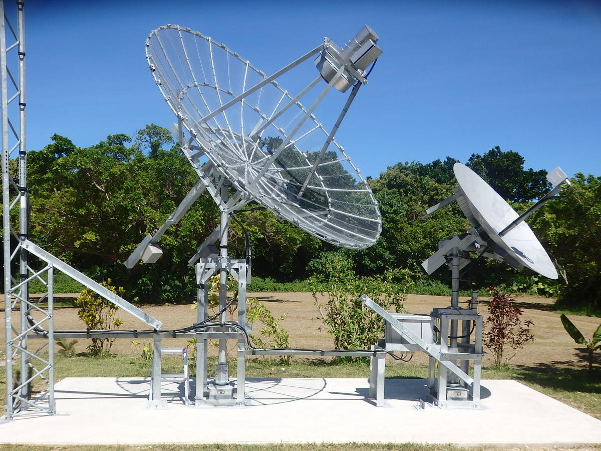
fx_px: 642
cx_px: 300
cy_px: 226
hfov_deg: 50.1
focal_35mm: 37
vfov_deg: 38.7
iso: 125
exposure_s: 1/200
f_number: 10.1
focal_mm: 6.6
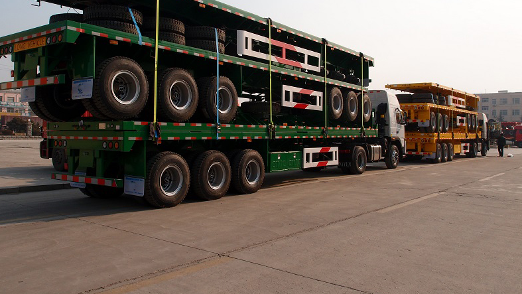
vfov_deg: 37.7
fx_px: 429
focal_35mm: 31
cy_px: 127
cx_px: 261
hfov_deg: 62.6
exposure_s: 1/800
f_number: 4.5
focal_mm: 6
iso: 100
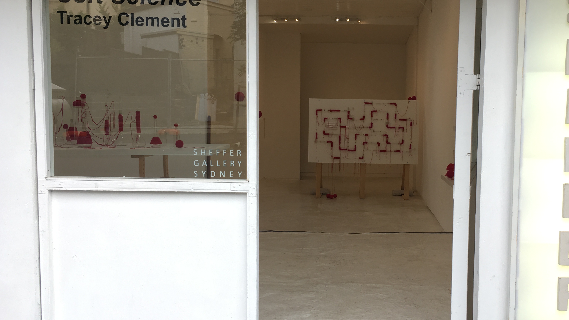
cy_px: 154
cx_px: 337
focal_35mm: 40
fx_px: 603
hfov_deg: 50.2
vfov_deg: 29.7
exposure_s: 1/135
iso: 25
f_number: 2.2
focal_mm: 4.15
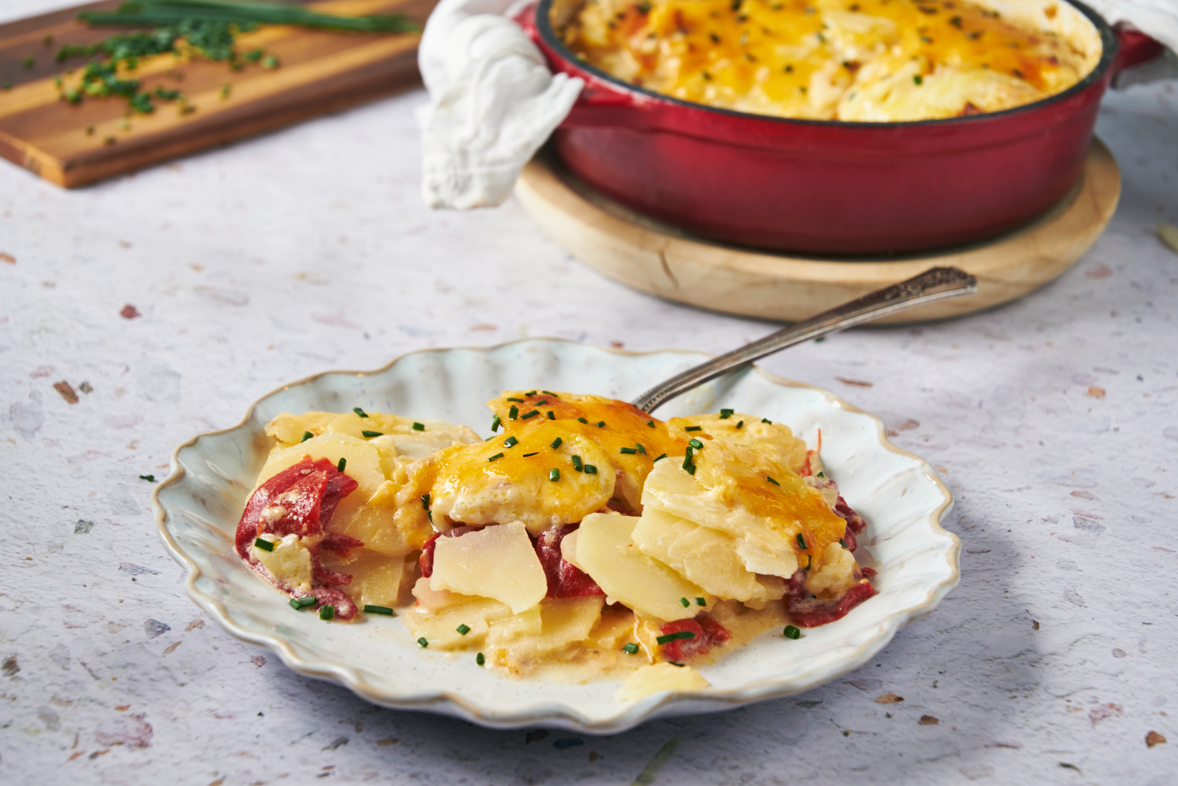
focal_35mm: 93
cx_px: 589
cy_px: 393
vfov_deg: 14.7
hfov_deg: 21.9
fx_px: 3043
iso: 100
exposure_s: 1/100
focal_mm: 62
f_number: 8
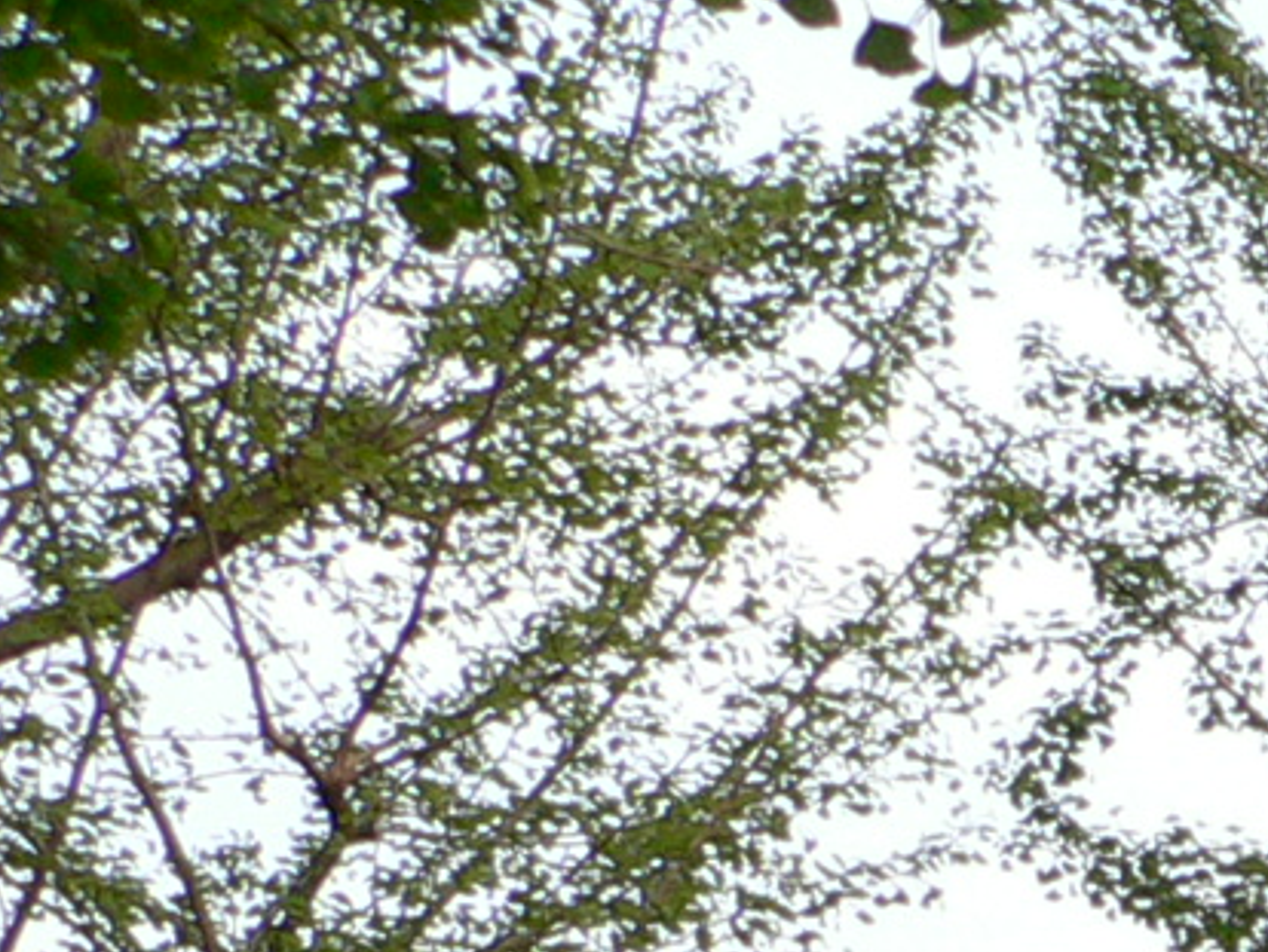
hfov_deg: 9.8
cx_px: 3029
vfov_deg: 7.9
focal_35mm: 178
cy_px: 2005
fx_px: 6524
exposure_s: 1/60
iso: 150
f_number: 2.8
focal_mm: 6
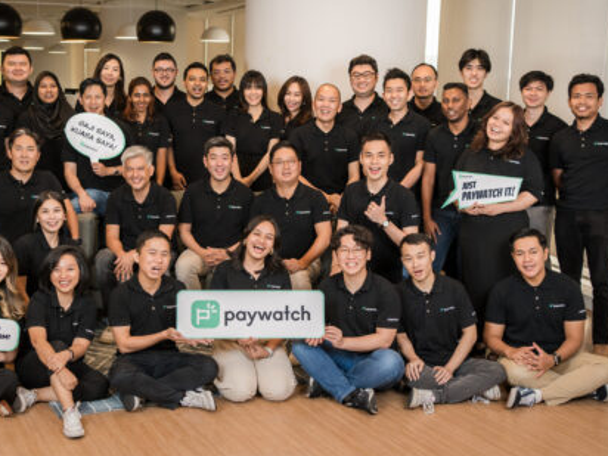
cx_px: 243
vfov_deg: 29.7
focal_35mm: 49
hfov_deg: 38.8
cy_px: 223
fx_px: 861
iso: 1000
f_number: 4.5
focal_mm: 35
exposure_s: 1/160
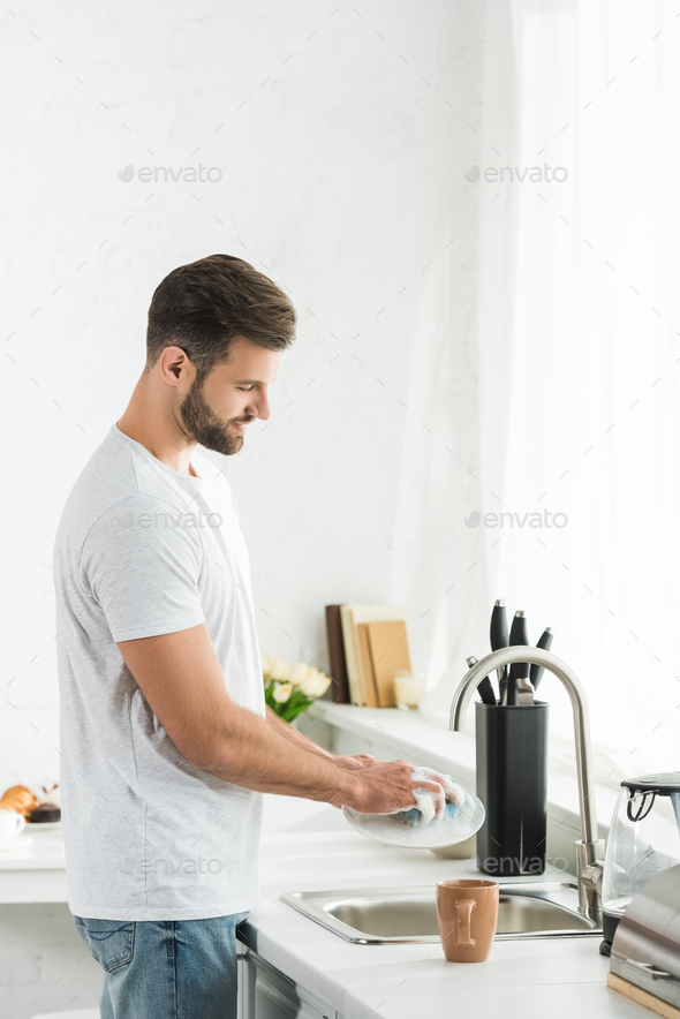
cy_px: 510
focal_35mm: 120
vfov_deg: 17.1
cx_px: 340
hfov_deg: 11.4
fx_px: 3397
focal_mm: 120
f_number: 5.6
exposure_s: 1/160
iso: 125
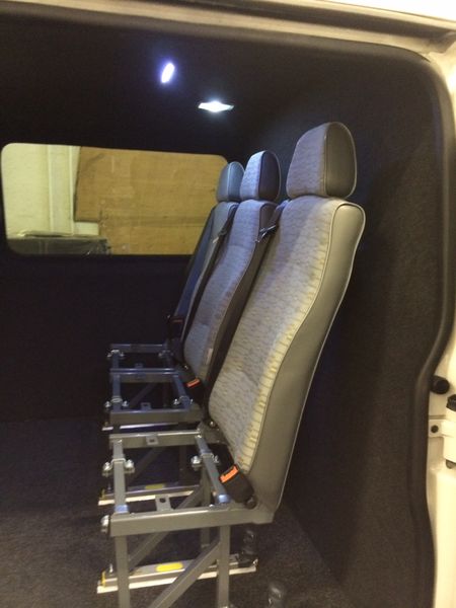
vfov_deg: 60.0
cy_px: 304
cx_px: 228
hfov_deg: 46.8
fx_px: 527
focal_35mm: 30
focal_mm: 4.12
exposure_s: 1/15
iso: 400
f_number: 2.2
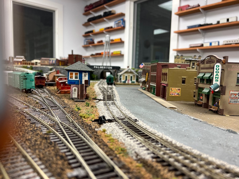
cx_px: 120
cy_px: 90
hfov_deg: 67.3
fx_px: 180
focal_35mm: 26
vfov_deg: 53.1
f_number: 1.5
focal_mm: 5.7
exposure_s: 1/120
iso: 125
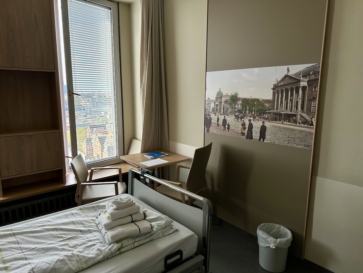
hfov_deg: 71.6
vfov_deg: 56.8
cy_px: 136
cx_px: 182
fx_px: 252
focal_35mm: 24
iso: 80
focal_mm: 6.86
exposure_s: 1/339
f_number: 1.78
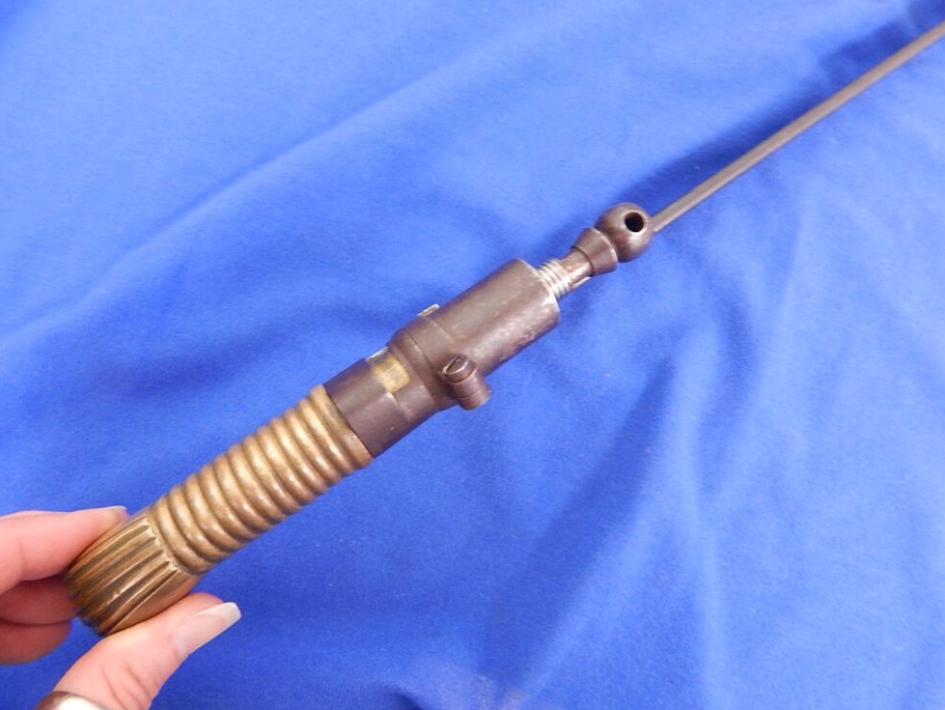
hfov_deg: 73.9
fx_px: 628
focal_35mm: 23
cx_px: 469
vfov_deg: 58.9
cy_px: 353
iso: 450
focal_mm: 4
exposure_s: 1/8
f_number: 3
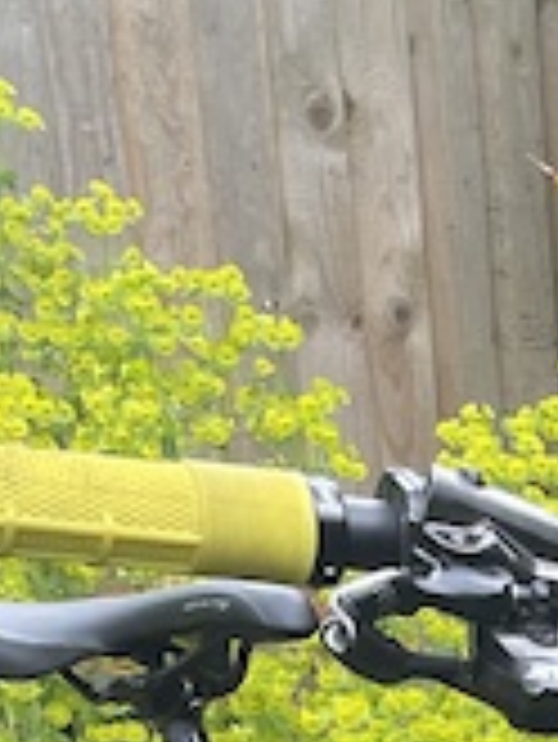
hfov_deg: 10.8
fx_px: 2705
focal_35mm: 126
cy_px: 1538
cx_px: 1102
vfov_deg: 13.2
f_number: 1.6
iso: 100
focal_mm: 4.2
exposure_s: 1/121
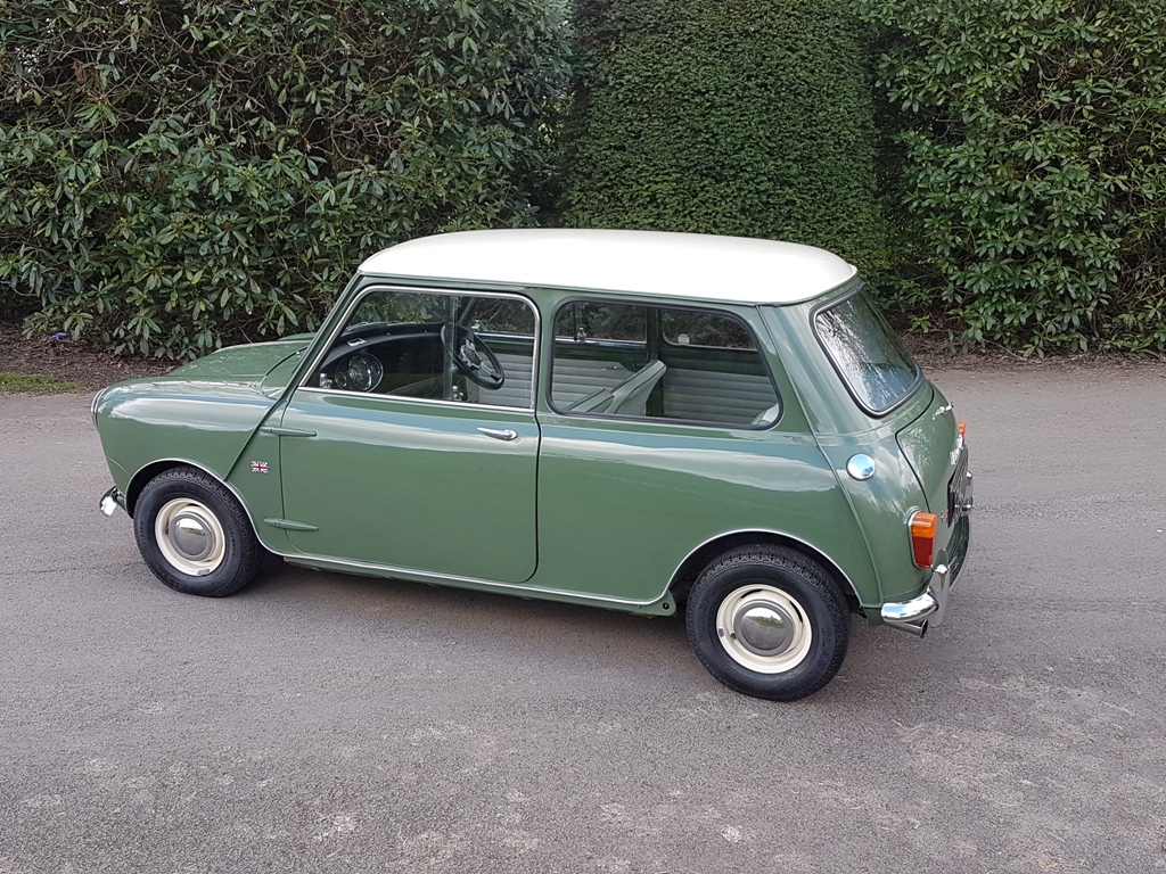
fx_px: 876
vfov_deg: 53.1
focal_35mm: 26
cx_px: 583
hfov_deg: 67.3
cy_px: 437
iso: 40
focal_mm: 4.2
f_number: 1.7
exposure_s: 1/266
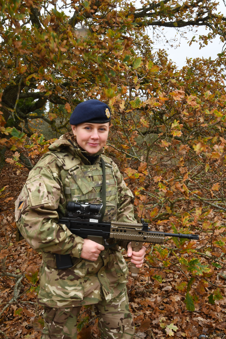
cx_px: 113
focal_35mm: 39
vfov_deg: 49.6
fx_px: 367
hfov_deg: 34.2
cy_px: 170
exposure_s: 1/10
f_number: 22
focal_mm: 26
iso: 640
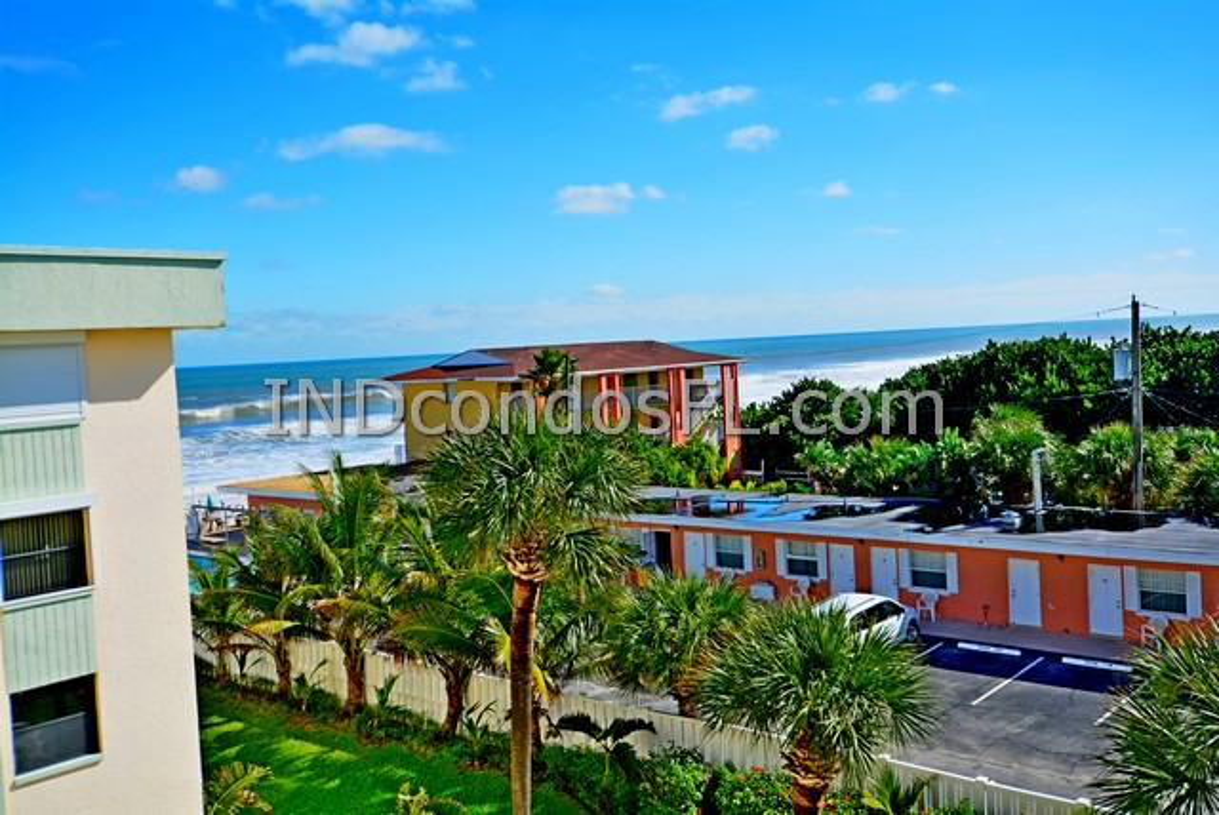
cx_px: 610
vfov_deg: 36.9
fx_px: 1220
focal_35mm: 36
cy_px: 408
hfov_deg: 53.1
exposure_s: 1/250
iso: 100
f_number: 8
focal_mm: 24
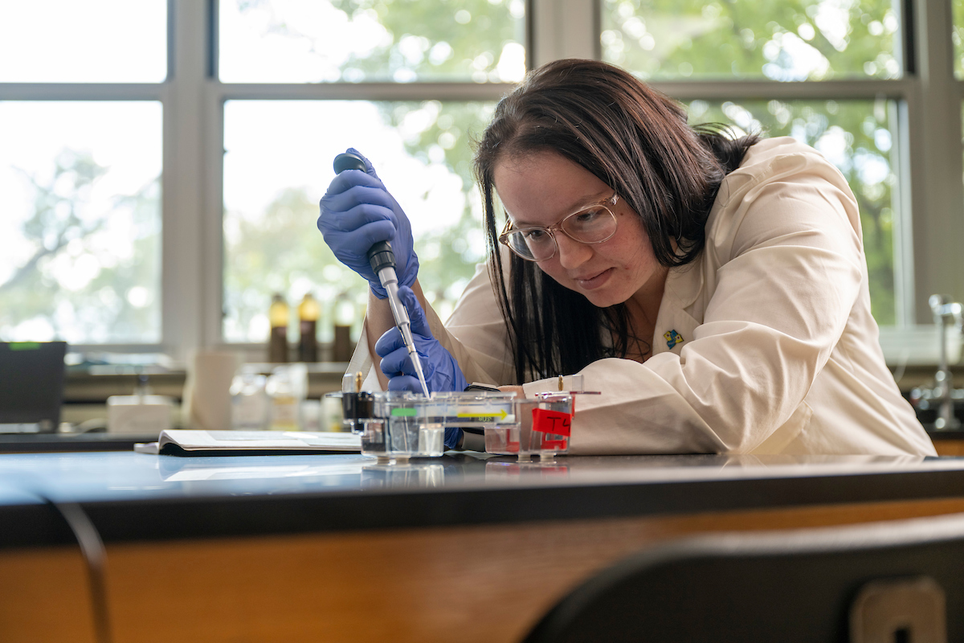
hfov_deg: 37.5
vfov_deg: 25.5
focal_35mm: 53
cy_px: 322
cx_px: 482
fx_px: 1419
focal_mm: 53
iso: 400
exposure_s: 1/125
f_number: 3.2
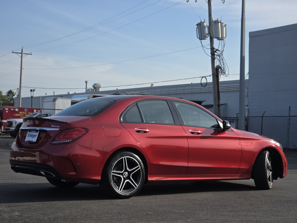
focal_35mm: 69
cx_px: 148
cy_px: 112
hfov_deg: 28.2
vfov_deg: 21.3
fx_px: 592
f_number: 2.4
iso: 25
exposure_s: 1/1058
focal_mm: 7
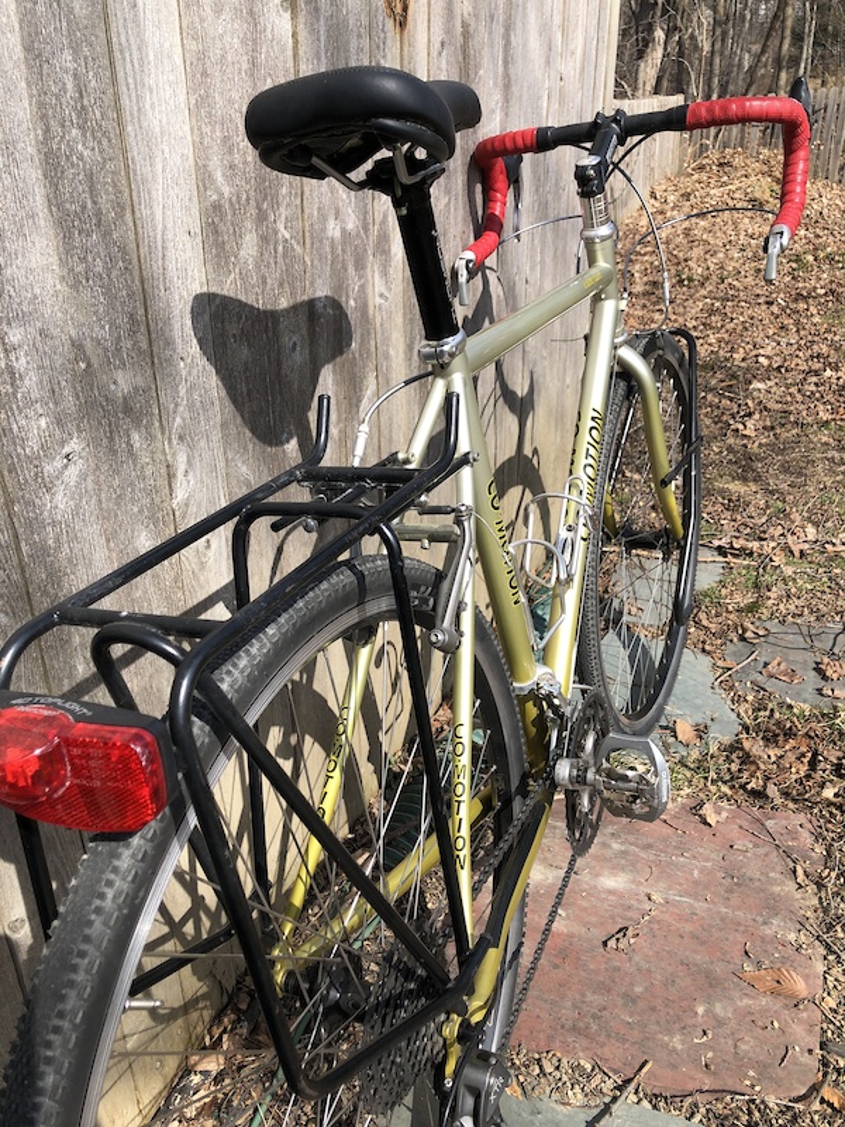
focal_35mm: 28
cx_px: 422
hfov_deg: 49.7
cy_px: 564
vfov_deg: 63.4
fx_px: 911
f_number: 1.8
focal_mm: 3.99
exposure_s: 1/1130
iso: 20
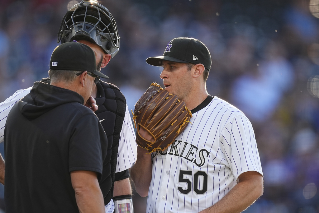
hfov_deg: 2.3
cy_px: 106
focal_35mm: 900
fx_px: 7983
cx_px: 160
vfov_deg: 1.5
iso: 400
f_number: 4
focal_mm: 600
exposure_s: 1/640
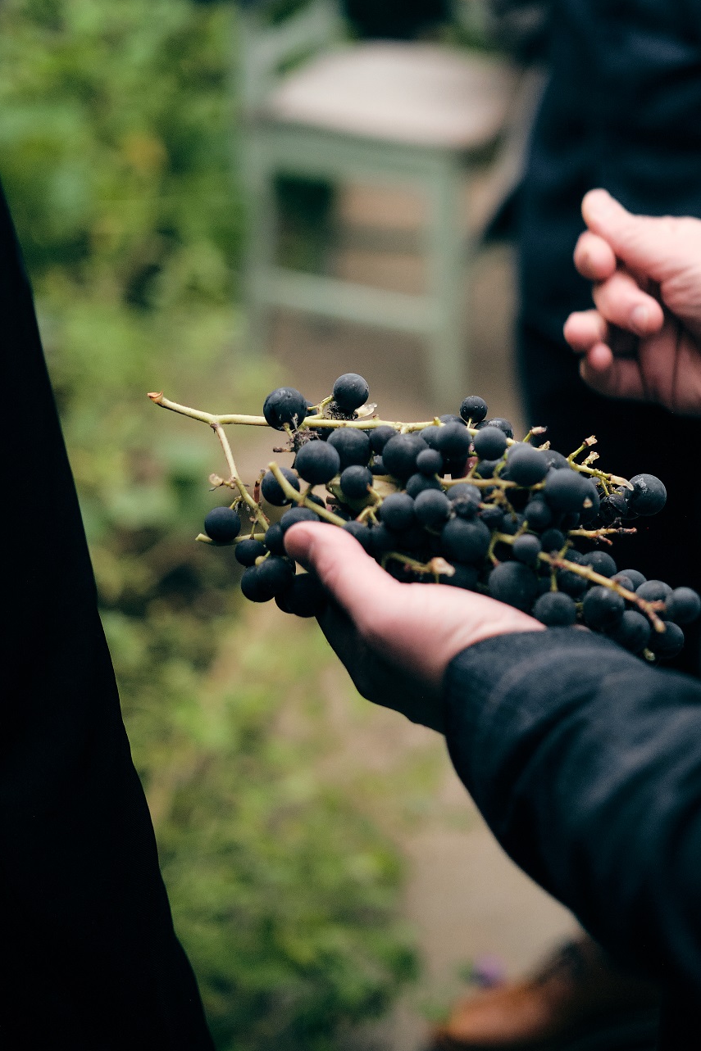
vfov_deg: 26.6
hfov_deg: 17.9
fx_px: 2220
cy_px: 427
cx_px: 512
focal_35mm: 76
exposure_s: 1/250
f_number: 1.4
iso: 160
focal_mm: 33
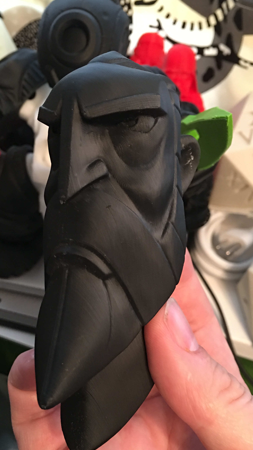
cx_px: 95
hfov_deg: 29.6
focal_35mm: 40
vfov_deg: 50.3
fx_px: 477
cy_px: 262
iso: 64
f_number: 2.2
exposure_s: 1/4
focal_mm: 4.15
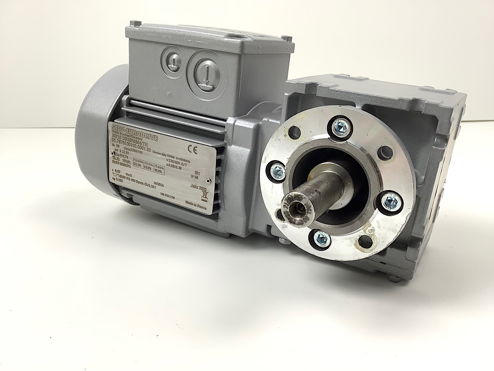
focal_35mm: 31
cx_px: 247
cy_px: 186
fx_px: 442
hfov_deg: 58.3
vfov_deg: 45.4
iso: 50
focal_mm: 3.3
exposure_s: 1/50
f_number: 2.4
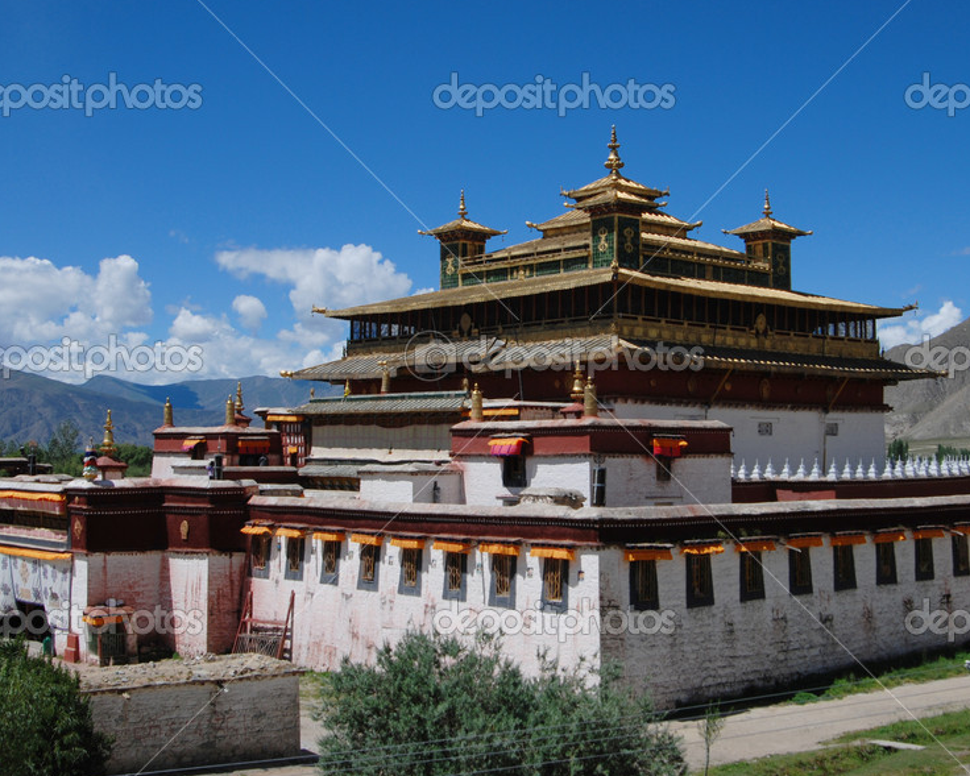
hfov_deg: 39.5
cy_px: 358
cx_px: 554
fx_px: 1349
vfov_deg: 32.1
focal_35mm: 47
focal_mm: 24
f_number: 8
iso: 100
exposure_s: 1/320
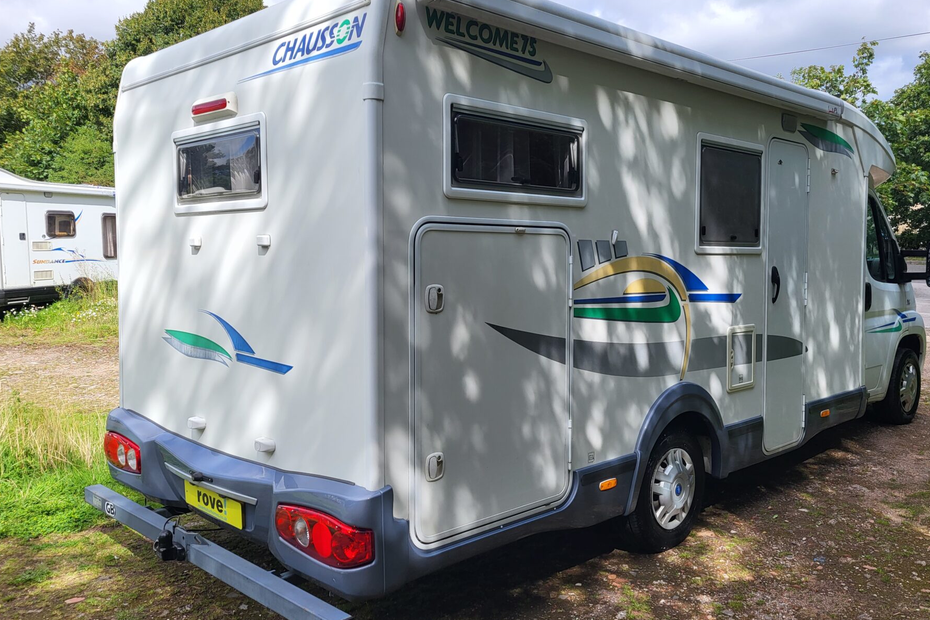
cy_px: 309
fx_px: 801
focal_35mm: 31
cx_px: 501
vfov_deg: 42.3
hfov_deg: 60.2
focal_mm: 5.4
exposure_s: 1/1480
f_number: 1.8
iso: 40
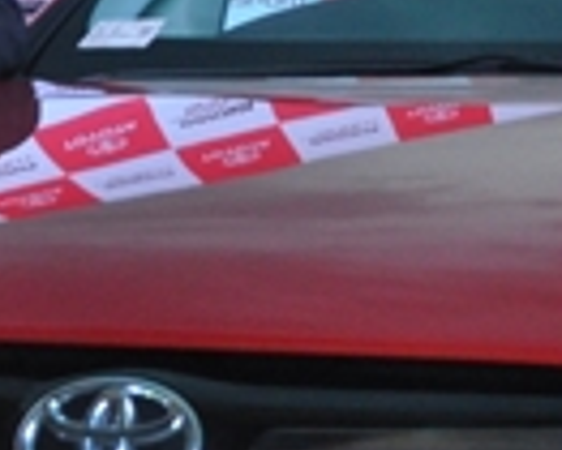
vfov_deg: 7.8
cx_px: 472
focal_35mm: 199
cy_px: 373
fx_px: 3312
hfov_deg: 9.7
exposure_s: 1/125
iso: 1600
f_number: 4
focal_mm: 28
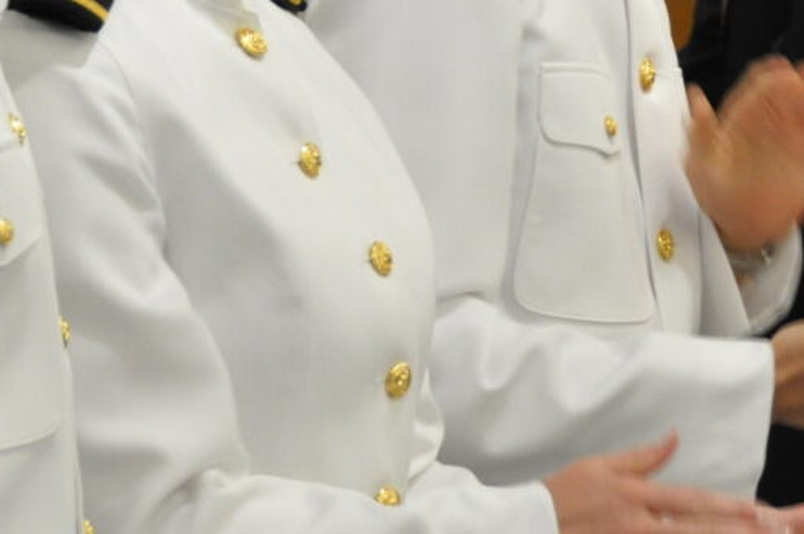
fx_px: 7796
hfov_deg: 5.9
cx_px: 605
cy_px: 75
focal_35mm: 350
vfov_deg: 3.9
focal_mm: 75
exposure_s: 1/50
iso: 1600
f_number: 5
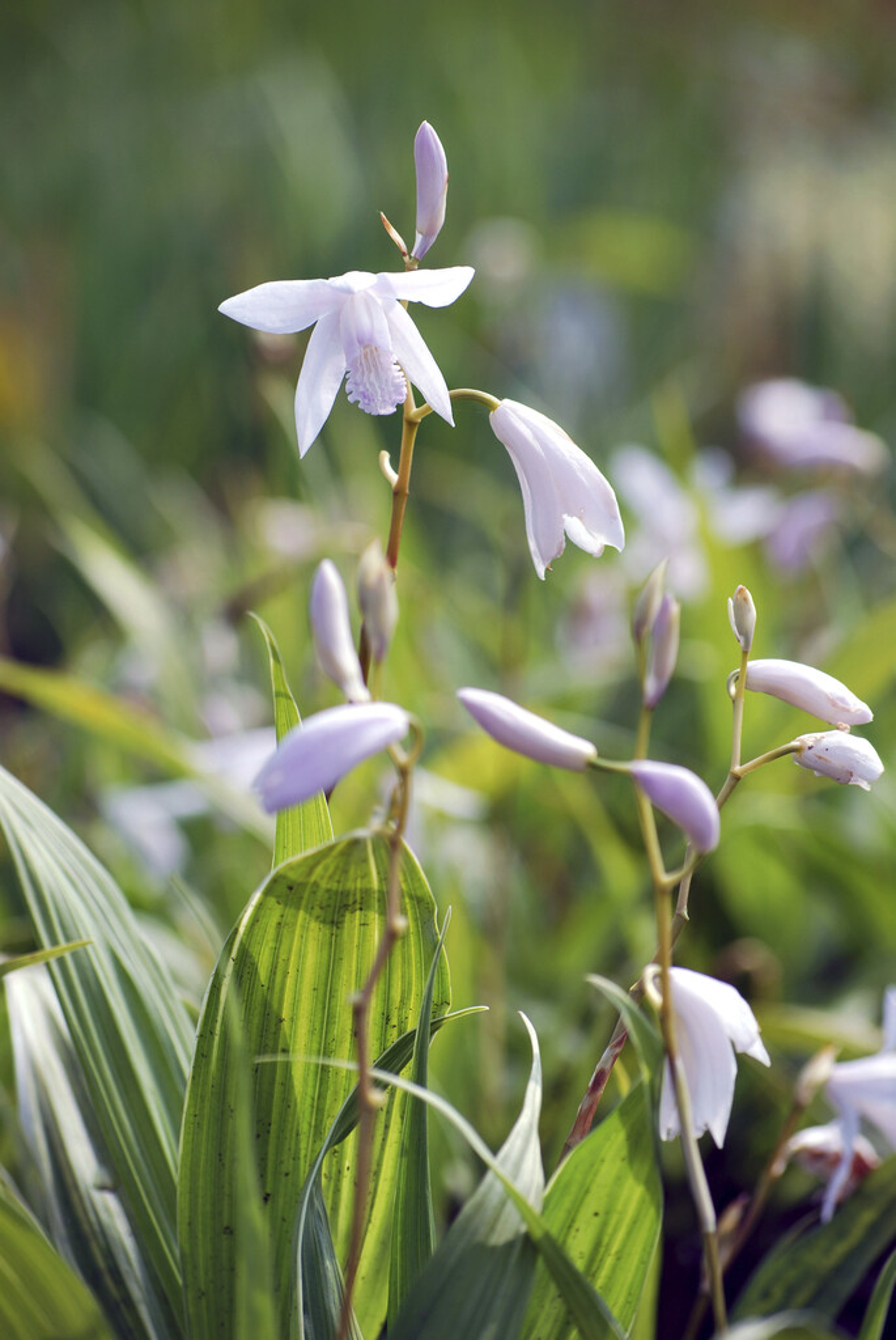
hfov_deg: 10.0
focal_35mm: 138
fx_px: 5139
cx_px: 448
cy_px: 670
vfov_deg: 14.8
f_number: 7.1
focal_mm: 92
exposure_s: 1/320
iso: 100
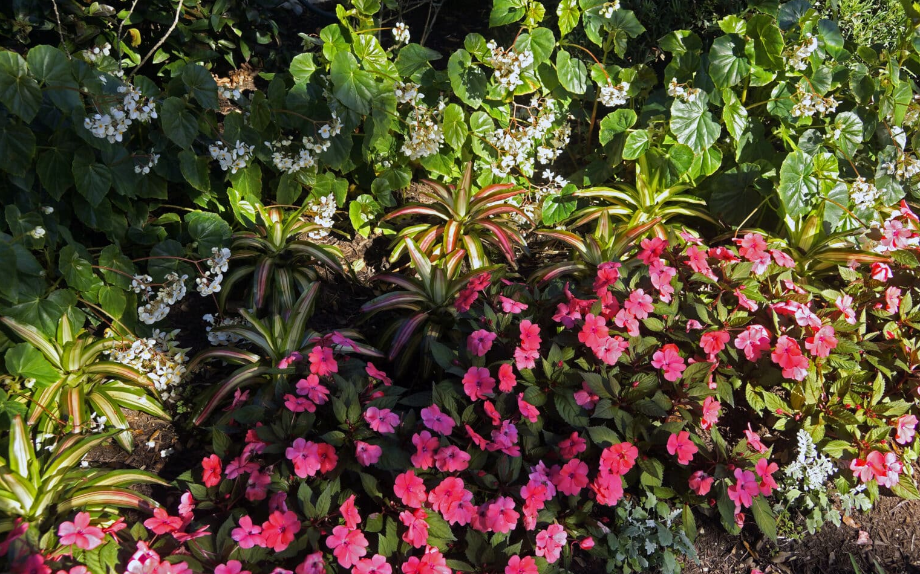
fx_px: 877
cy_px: 279
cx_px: 462
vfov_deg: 36.3
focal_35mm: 35
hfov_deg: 55.3
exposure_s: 1/320
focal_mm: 23
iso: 200
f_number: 6.3
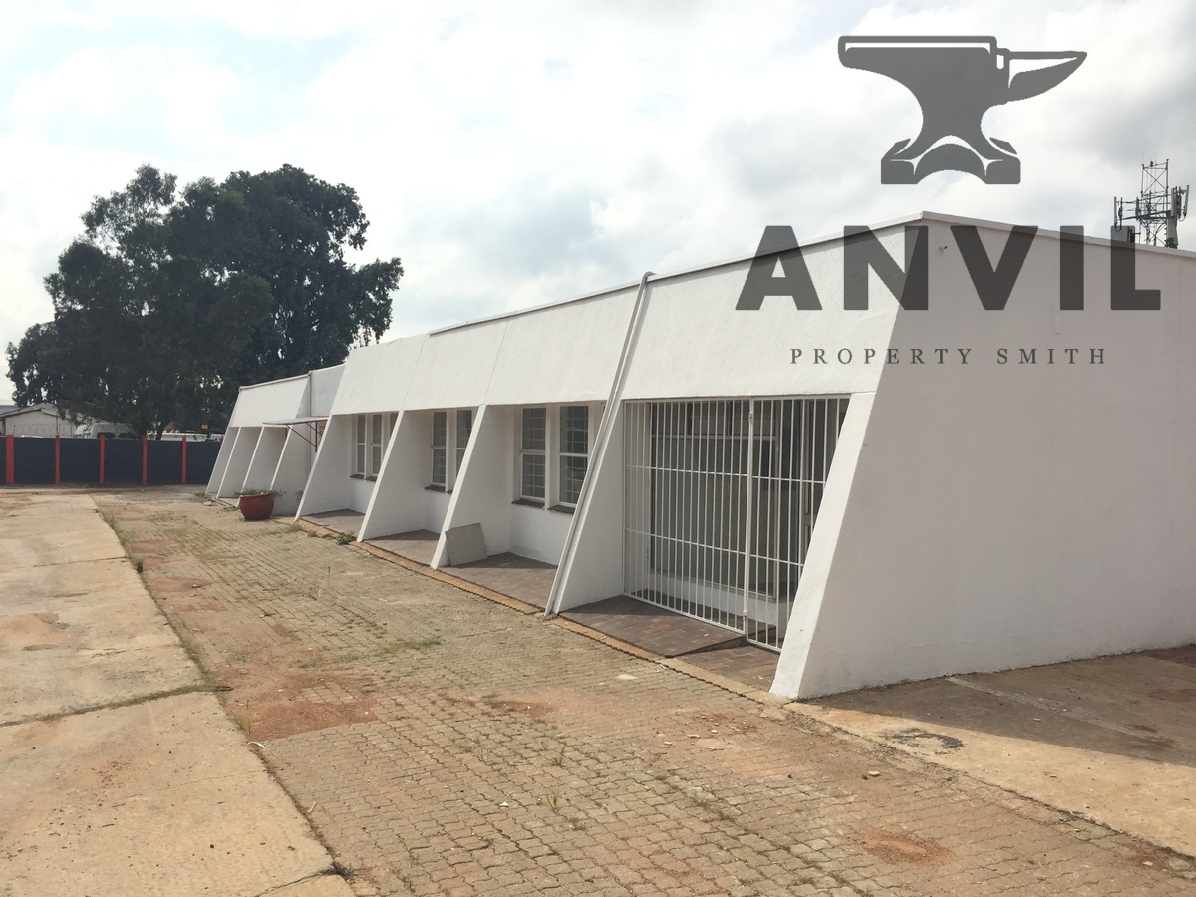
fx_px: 1002
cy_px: 448
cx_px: 598
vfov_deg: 48.2
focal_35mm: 29
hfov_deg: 61.7
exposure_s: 1/3597
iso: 32
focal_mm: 4.15
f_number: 2.2
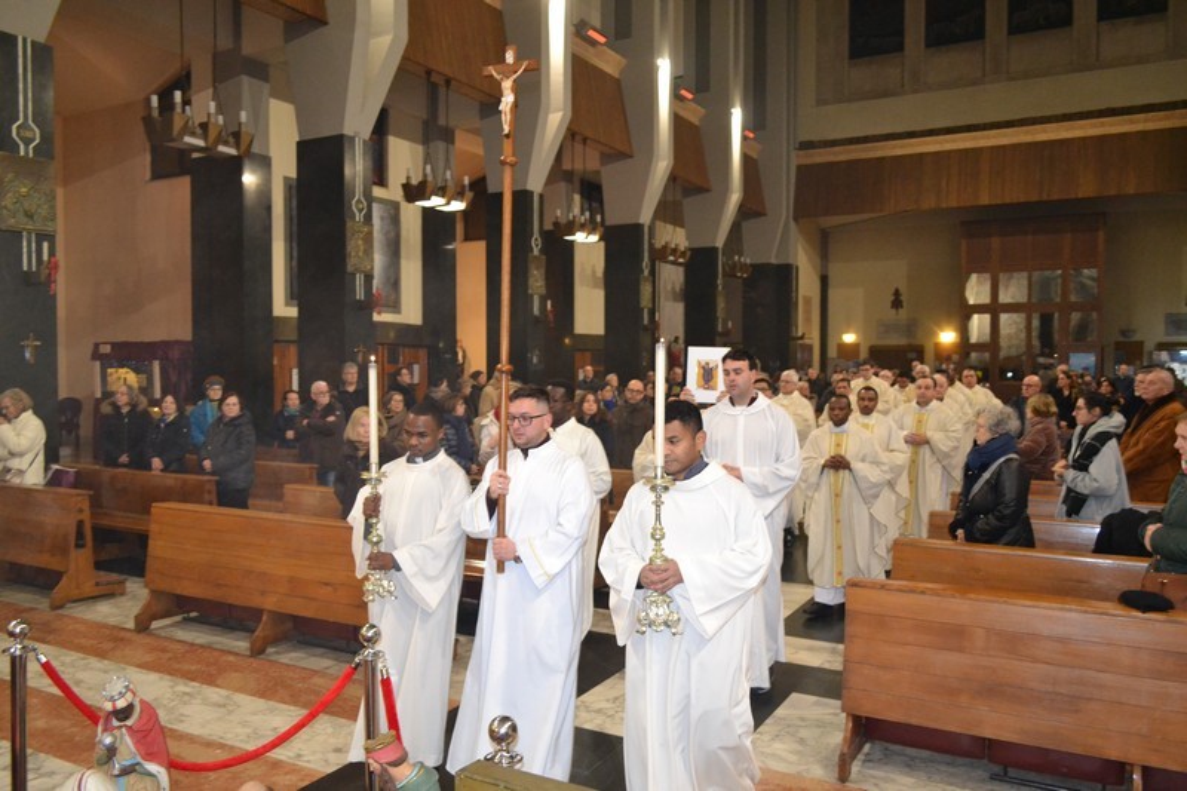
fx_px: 890
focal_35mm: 27
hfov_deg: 67.4
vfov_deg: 47.9
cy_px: 396
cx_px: 594
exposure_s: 1/60
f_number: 3.5
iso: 2200
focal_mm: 18
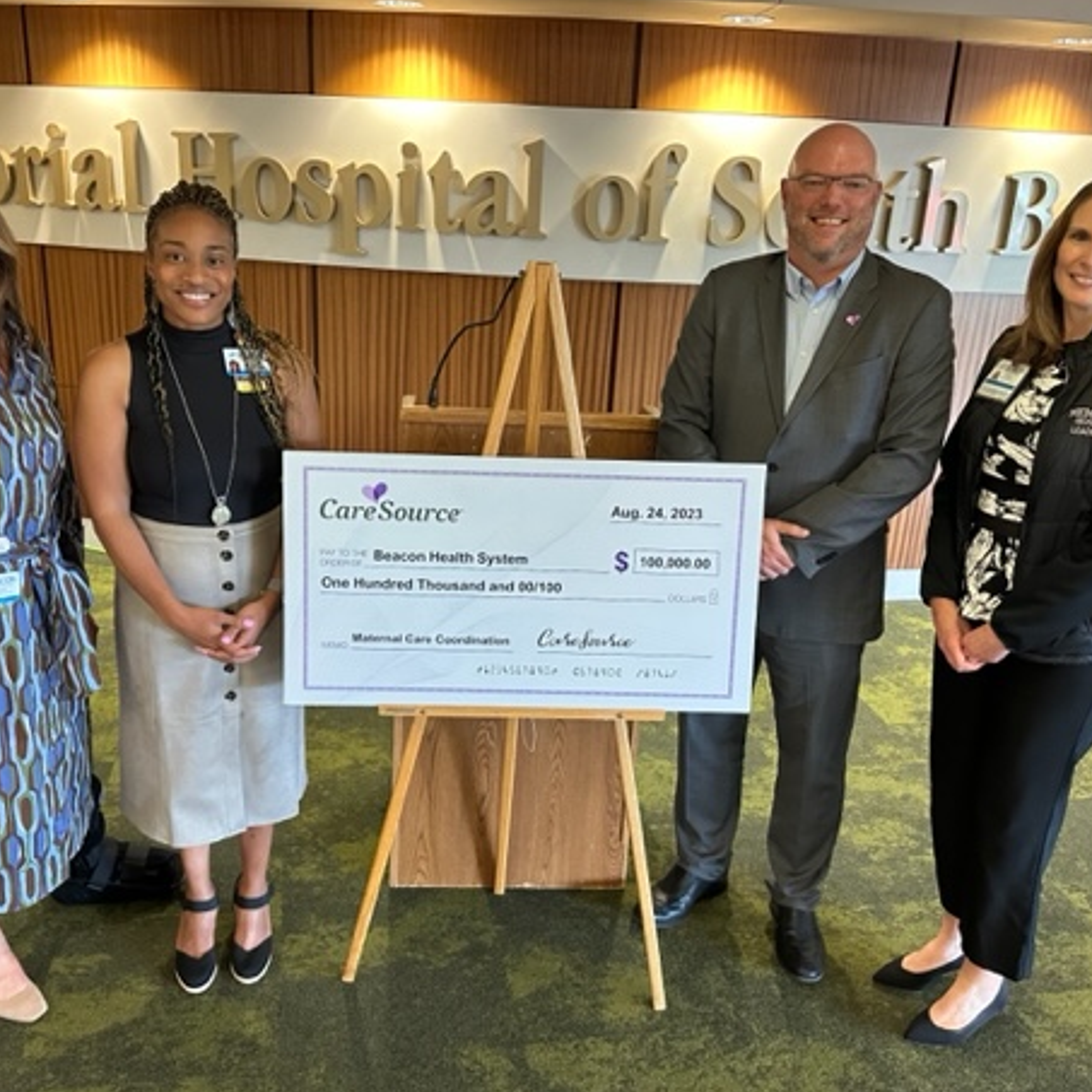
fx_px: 1071
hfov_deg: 54.0
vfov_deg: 54.0
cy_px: 530
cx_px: 511
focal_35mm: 30
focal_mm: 6.86
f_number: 1.78
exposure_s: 1/60
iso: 500
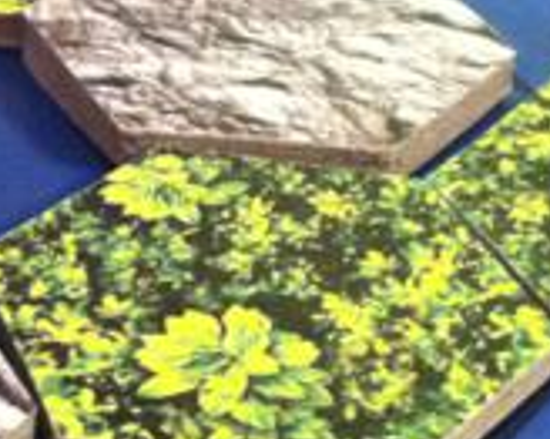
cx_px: 195
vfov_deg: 11.5
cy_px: -7
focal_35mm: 133
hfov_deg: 14.5
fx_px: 2164
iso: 640
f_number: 2.8
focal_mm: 3.85
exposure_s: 1/15
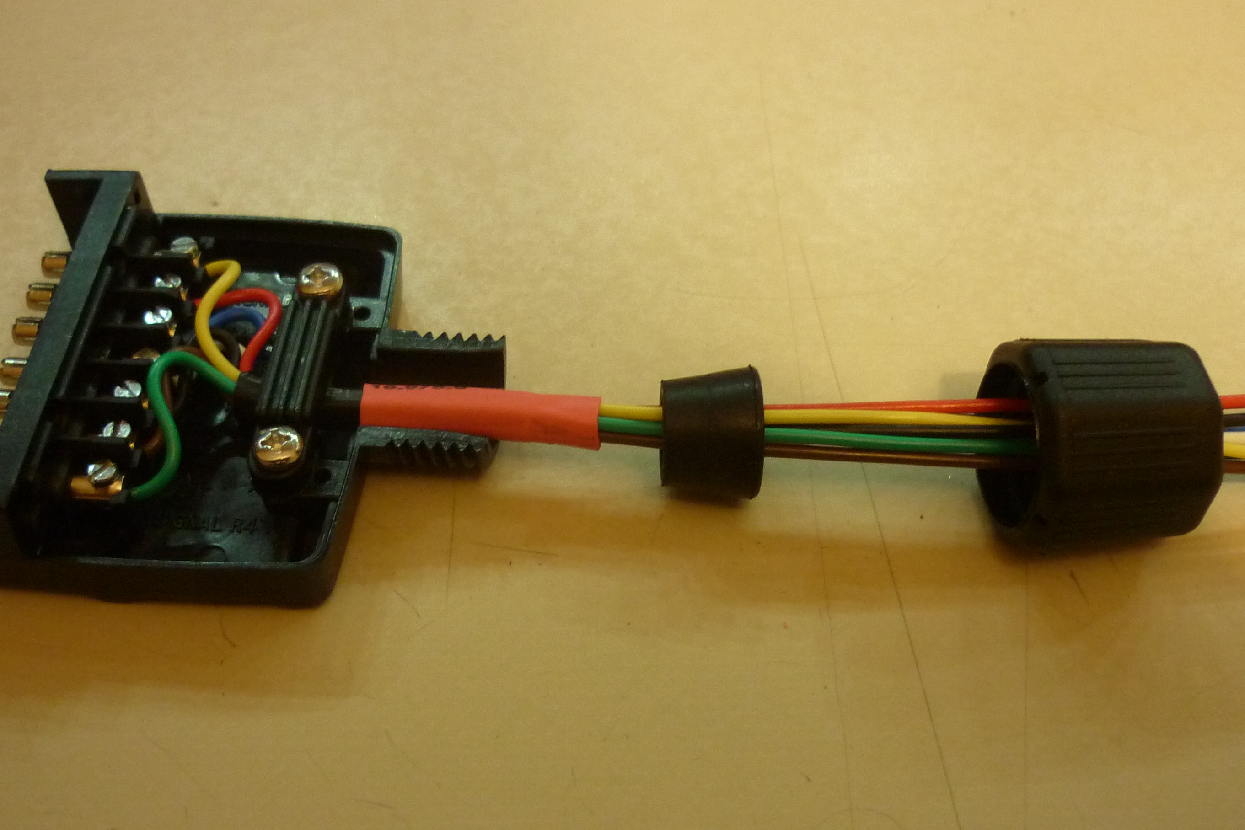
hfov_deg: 42.7
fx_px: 1591
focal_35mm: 46
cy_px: 443
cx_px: 579
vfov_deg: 29.2
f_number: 2.8
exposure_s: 1/30
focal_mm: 5.5
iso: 320
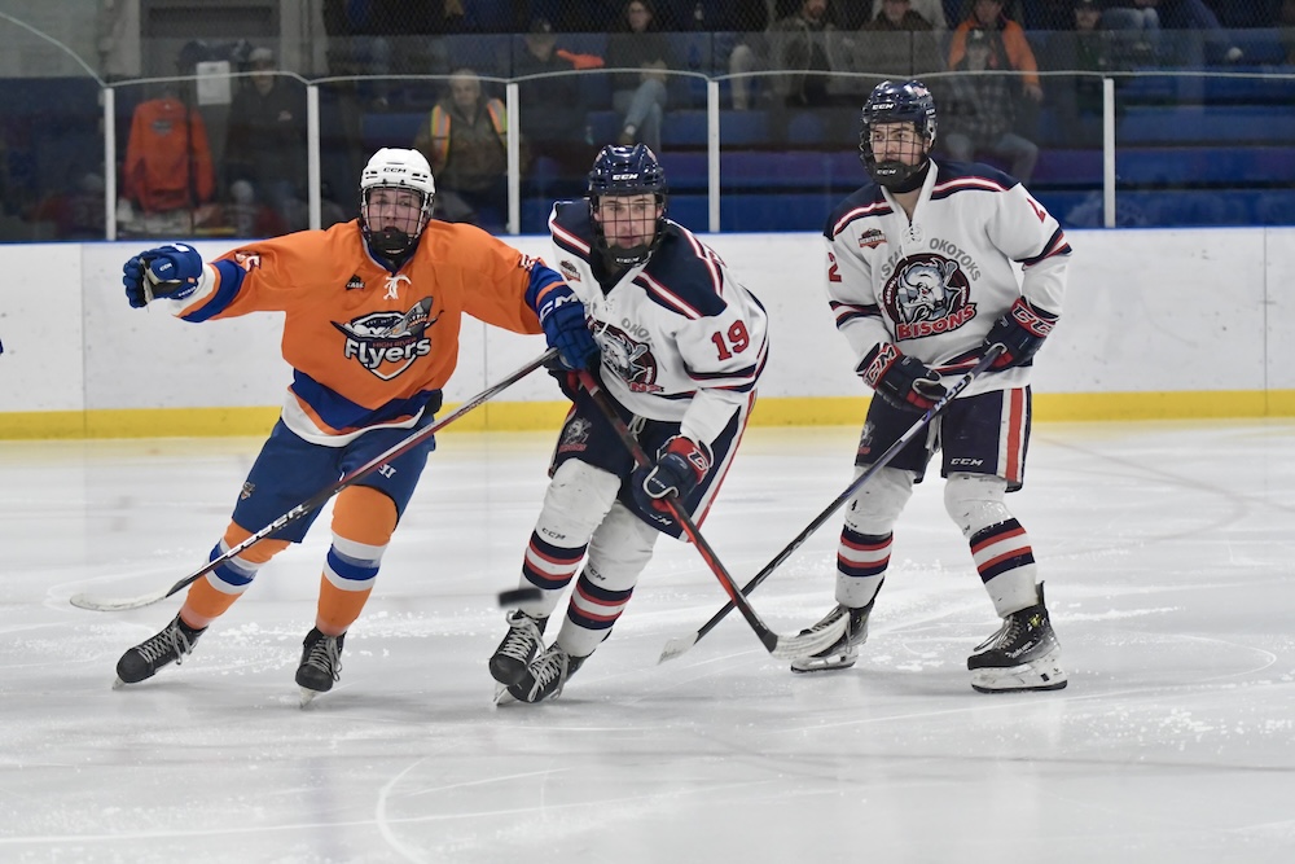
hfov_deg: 17.5
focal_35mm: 117
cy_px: 432
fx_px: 4209
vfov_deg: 11.7
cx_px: 648
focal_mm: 78
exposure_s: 1/1600
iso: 4500
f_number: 2.8
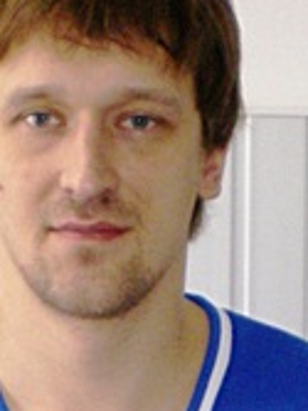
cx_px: 99
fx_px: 1212
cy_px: 458
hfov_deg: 14.5
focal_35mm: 102
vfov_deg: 18.5
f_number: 3.1
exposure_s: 1/30
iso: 400
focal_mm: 6.3
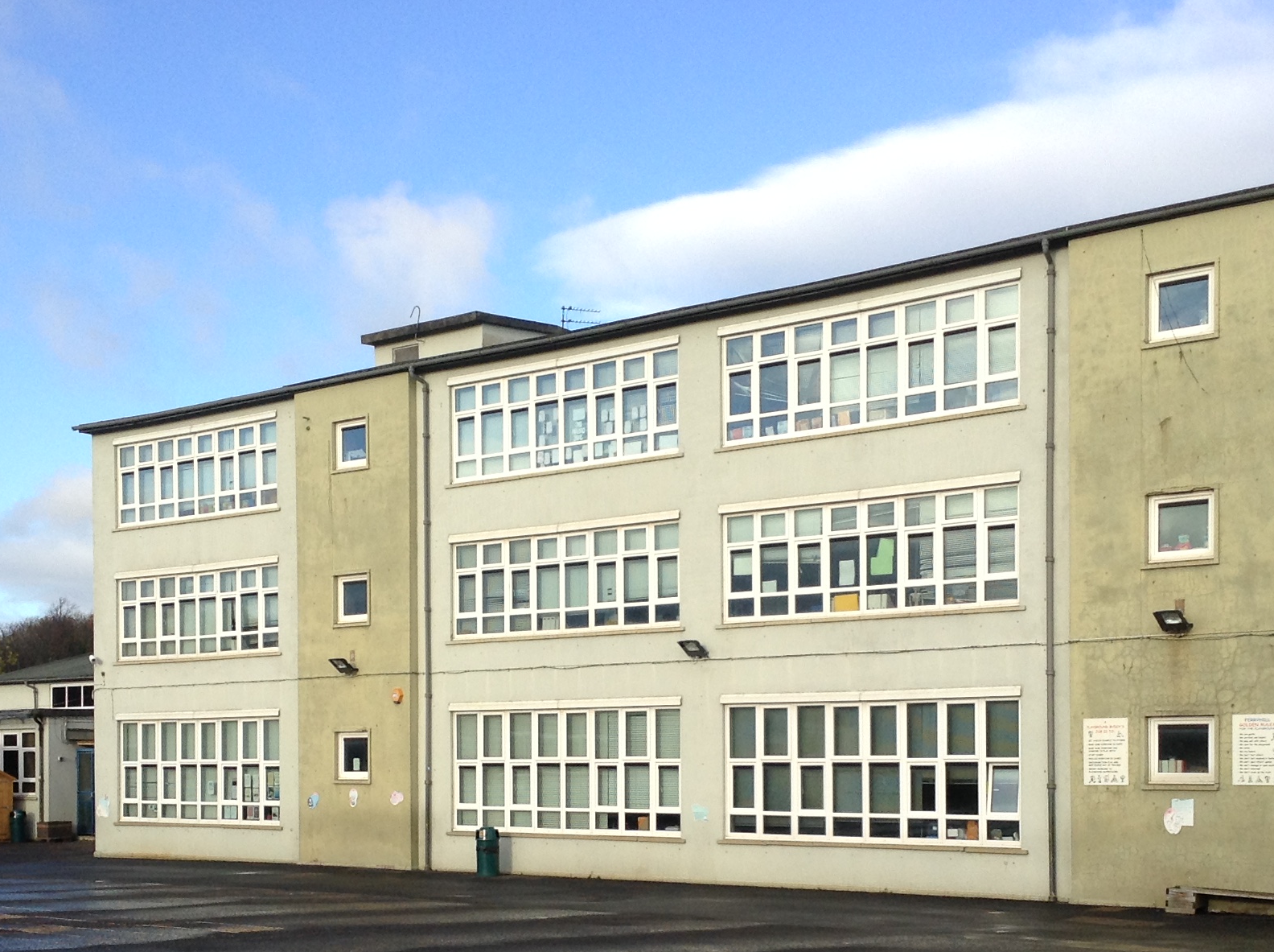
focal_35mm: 54
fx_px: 1984
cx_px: 594
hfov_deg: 35.6
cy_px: 758
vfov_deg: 26.5
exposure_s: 1/724
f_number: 2.4
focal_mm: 3.3
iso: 25
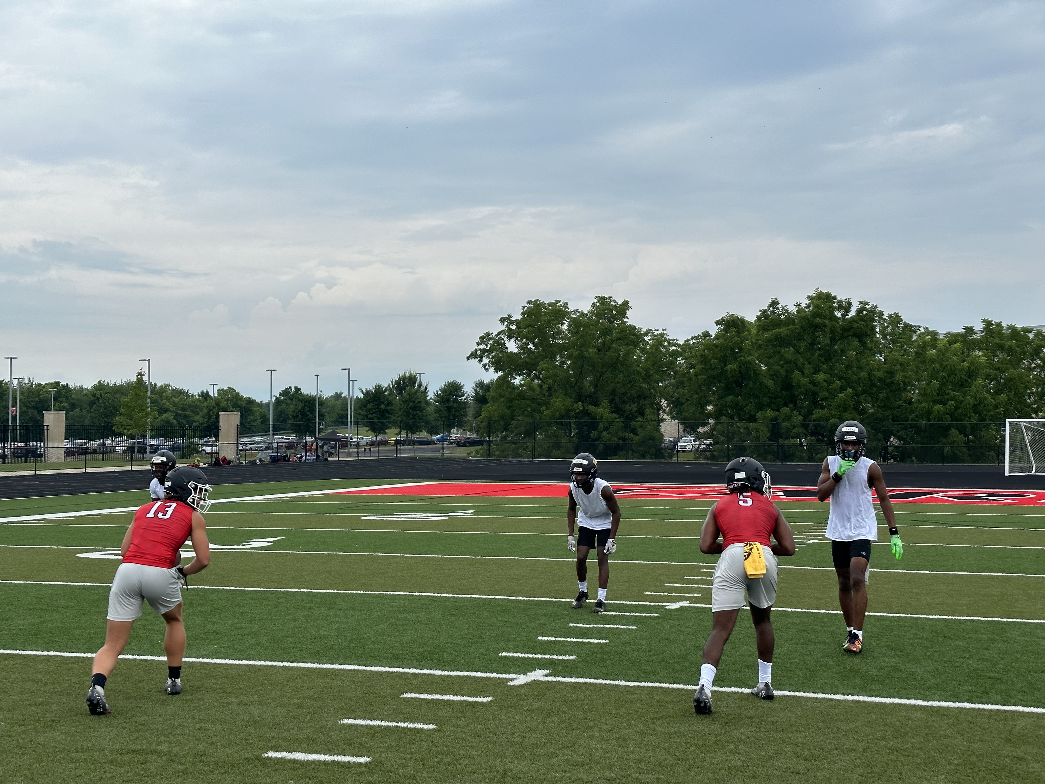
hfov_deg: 39.7
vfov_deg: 30.3
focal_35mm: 48
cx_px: 522
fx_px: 1449
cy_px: 392
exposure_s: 1/2304
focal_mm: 6.86
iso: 64
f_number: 1.78
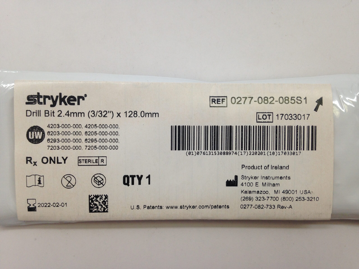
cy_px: 134
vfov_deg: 42.9
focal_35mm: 33
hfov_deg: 55.4
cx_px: 180
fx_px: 342
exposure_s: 1/60
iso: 50
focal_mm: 4.12
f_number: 2.4
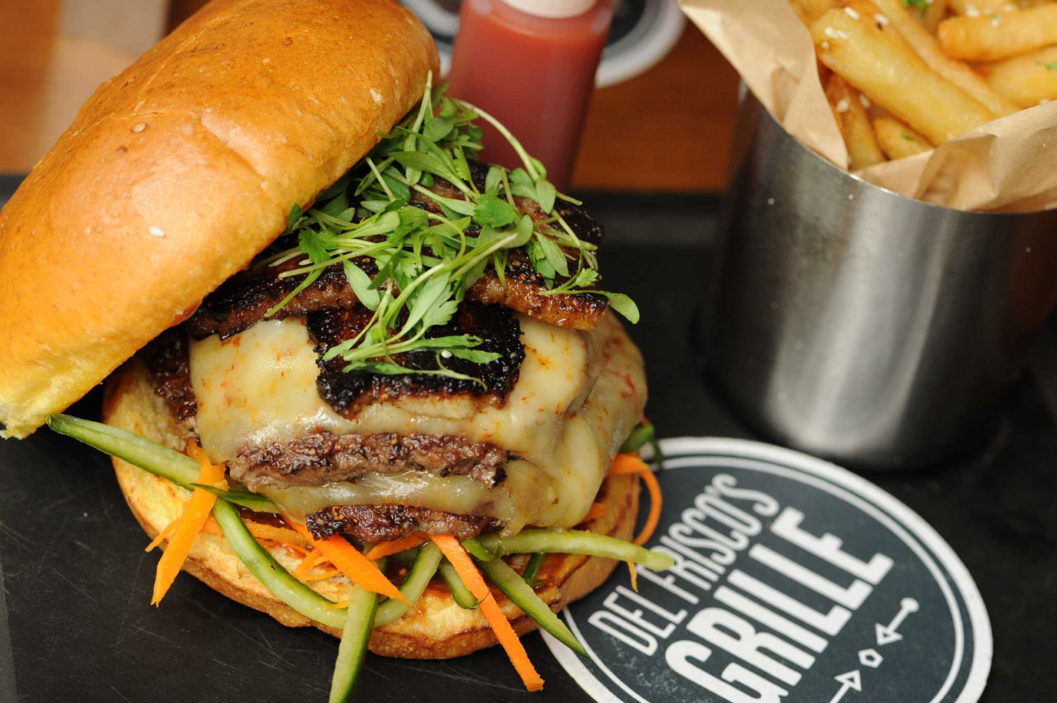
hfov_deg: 19.5
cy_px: 352
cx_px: 528
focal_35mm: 105
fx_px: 3080
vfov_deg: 13.0
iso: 3200
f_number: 6.3
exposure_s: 1/320
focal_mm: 105
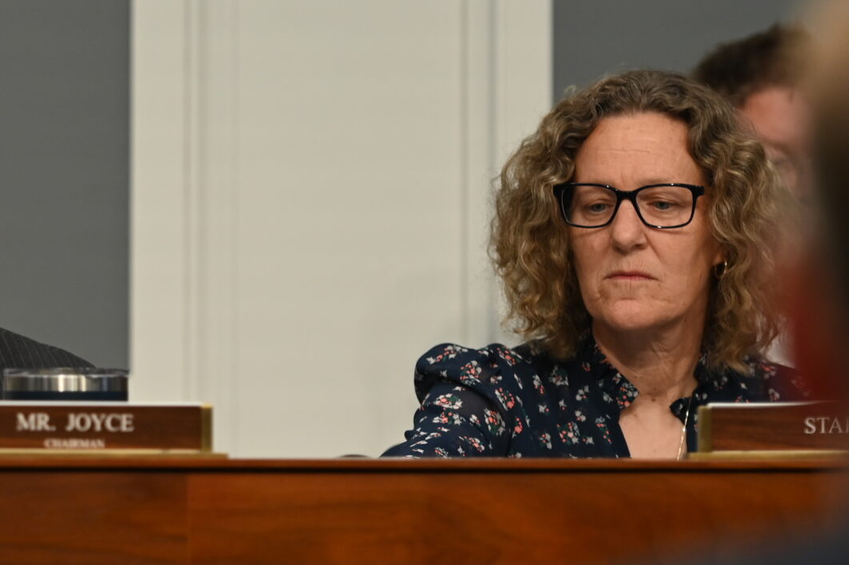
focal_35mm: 290
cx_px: -78
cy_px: 209
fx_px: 6836
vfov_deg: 4.7
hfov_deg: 7.1
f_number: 2.8
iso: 640
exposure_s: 1/125
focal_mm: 120
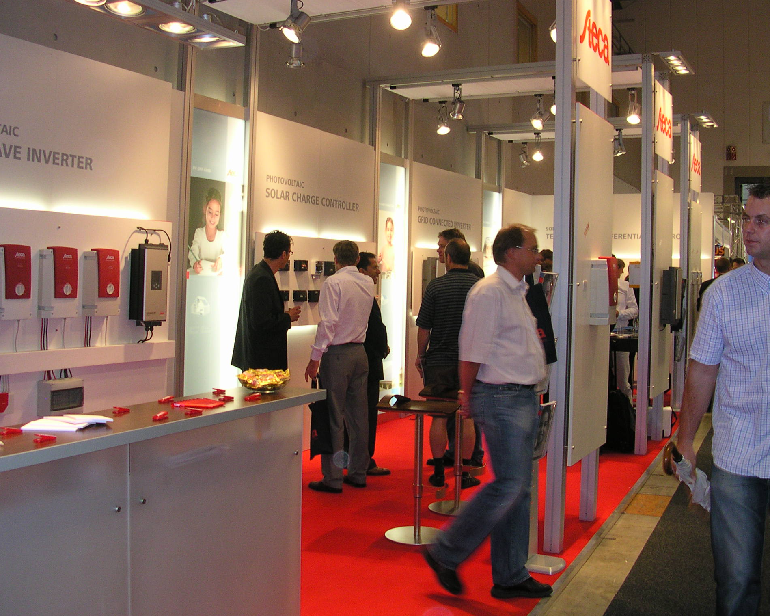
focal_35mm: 39
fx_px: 889
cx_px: 383
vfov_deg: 38.2
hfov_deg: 46.8
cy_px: 308
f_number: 2.7
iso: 141
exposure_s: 1/30
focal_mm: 5.6
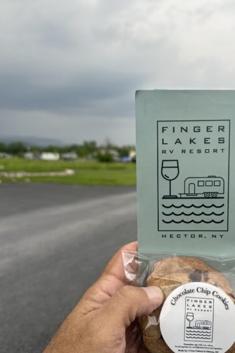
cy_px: 197
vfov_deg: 63.5
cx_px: 151
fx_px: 284
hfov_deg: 44.5
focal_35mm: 29
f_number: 1.78
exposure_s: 1/184
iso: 64
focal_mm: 6.86
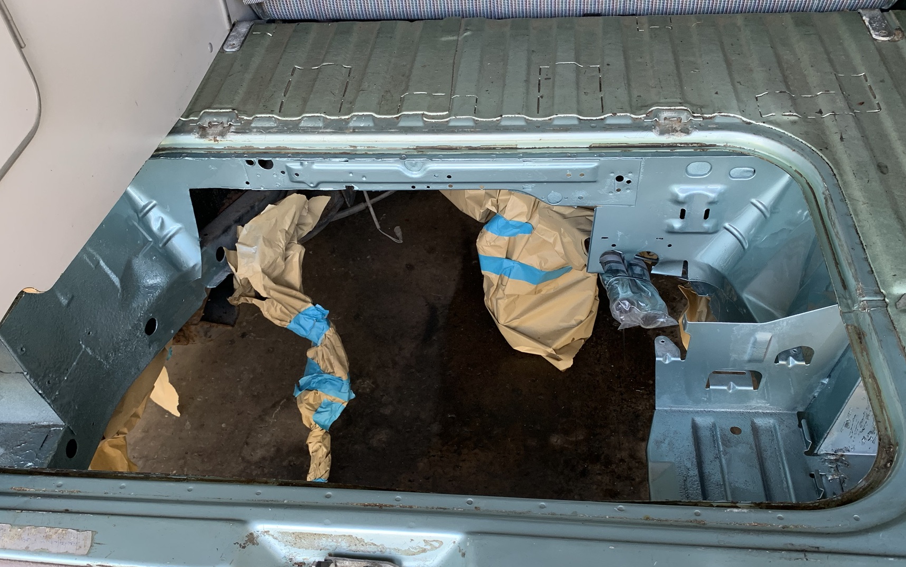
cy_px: 335
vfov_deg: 39.3
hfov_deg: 59.6
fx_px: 790
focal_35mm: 32
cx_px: 451
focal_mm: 4.25
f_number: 1.8
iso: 100
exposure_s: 1/105
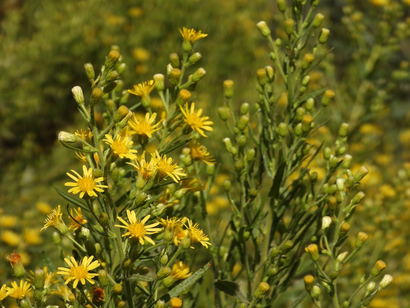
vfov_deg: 8.7
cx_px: 205
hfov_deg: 11.6
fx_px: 2014
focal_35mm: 170
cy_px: 154
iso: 100
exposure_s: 1/1250
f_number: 4
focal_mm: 30.5
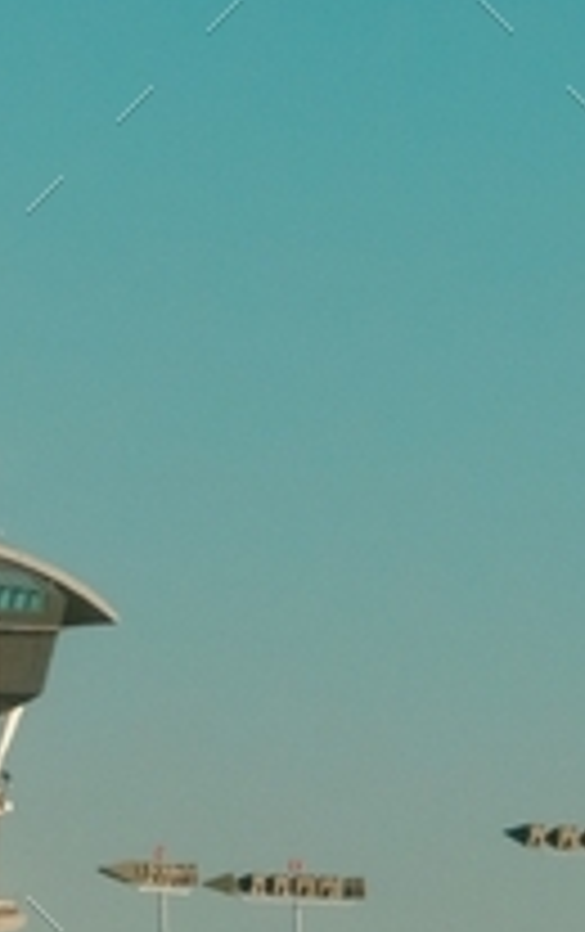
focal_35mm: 580
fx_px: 14744
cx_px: 338
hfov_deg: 2.3
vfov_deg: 3.6
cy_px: 763
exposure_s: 1/1600
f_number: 9
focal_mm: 72
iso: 1000
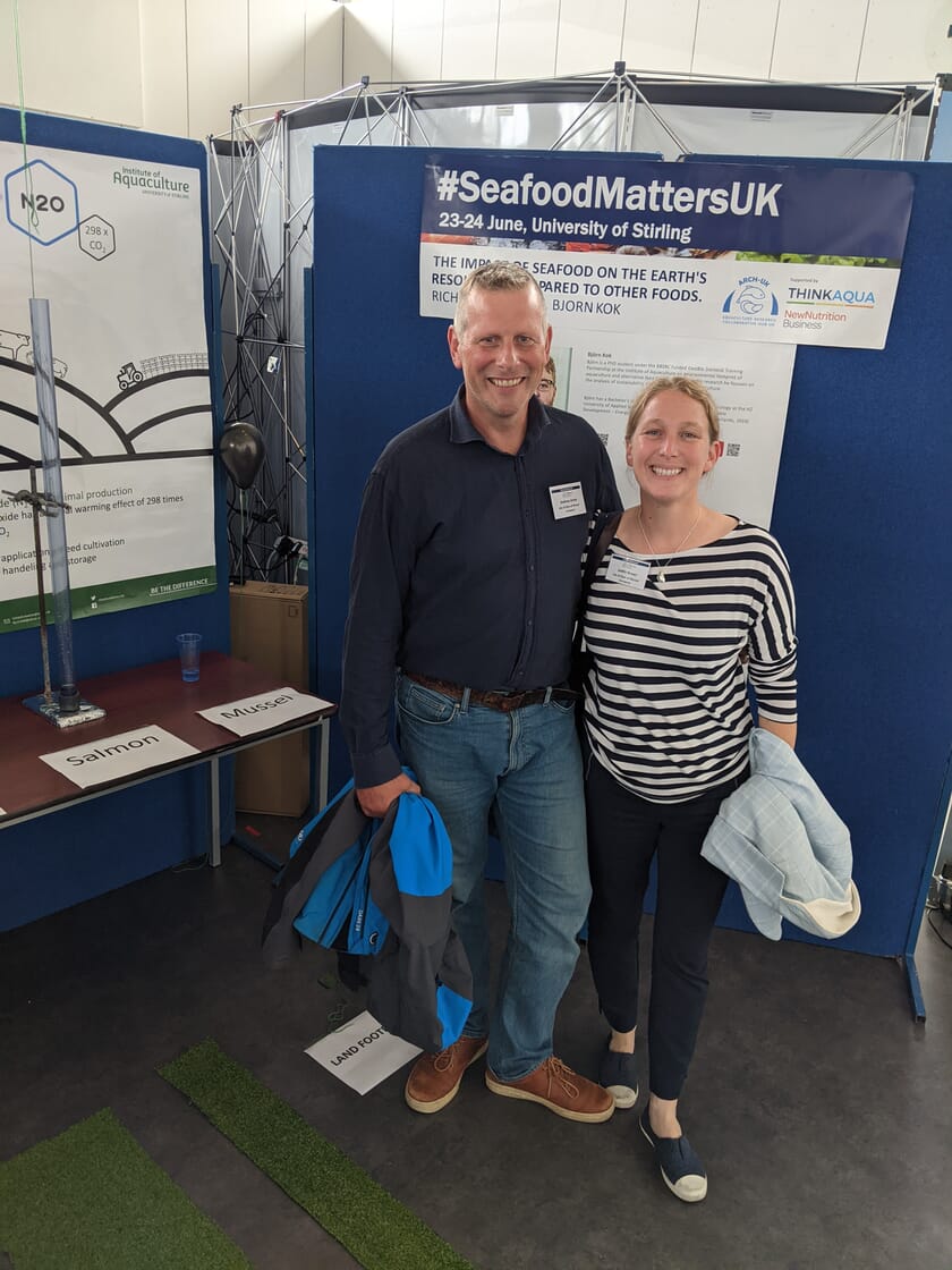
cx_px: 476
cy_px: 635
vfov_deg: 65.3
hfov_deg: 51.4
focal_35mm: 27
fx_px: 990
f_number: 1.8
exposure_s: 1/125
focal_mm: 4.44
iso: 134
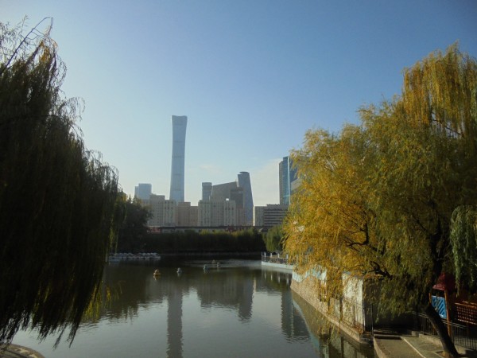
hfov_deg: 67.3
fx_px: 358
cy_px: 179
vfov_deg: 53.1
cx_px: 238
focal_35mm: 26
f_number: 11.5
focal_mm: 4.6
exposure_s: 1/250
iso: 200
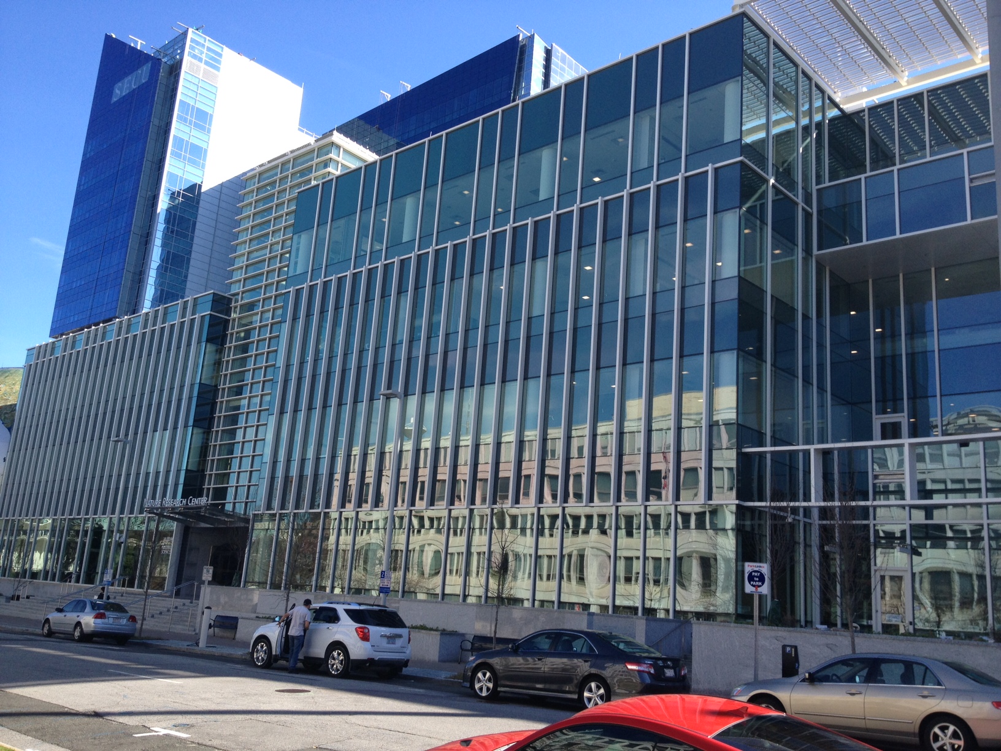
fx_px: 1012
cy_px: 376
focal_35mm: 35
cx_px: 500
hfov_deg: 52.6
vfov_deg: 40.7
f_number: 2.4
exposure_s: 1/681
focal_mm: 4.28
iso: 50
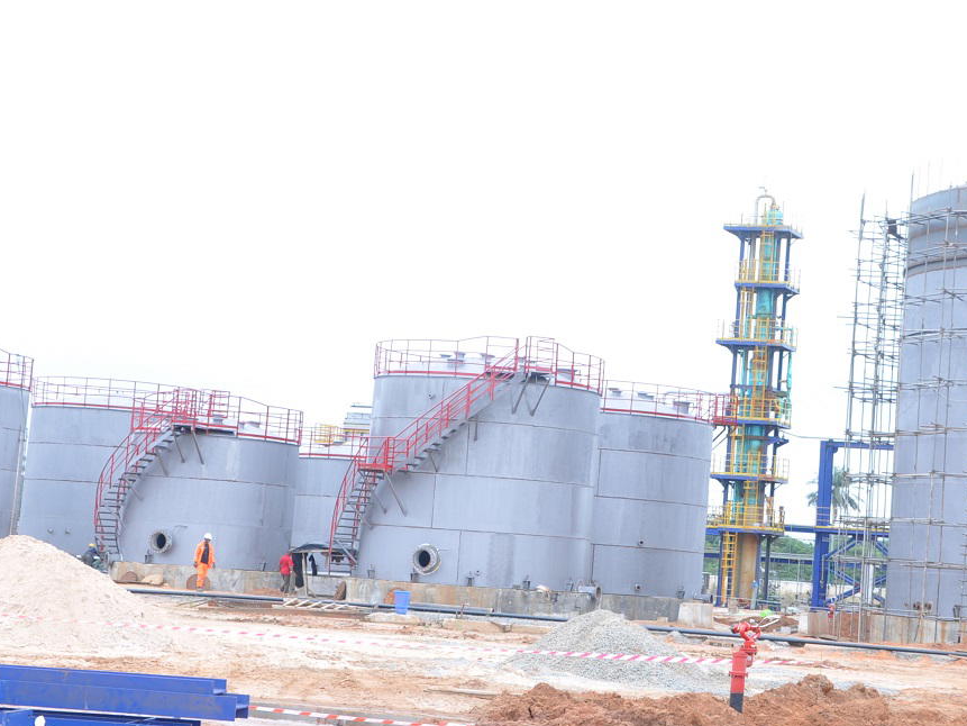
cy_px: 294
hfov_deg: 22.2
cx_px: 619
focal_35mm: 88
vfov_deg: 16.8
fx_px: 2454
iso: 200
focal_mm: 35
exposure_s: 1/60
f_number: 8
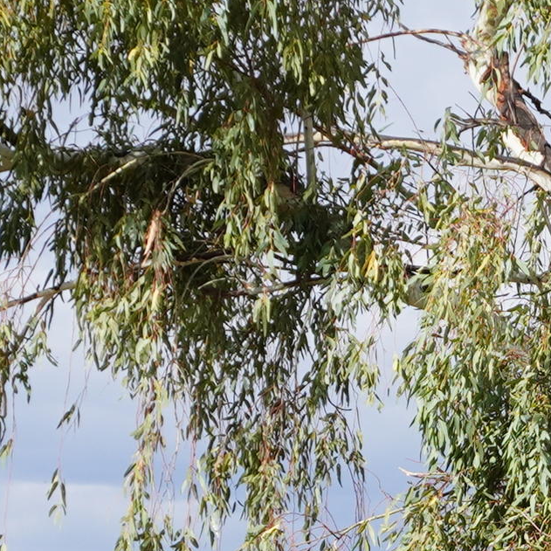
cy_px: 479
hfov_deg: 7.5
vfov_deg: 7.5
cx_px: 654
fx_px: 4185
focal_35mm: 232
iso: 100
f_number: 5
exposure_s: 1/400
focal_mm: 23
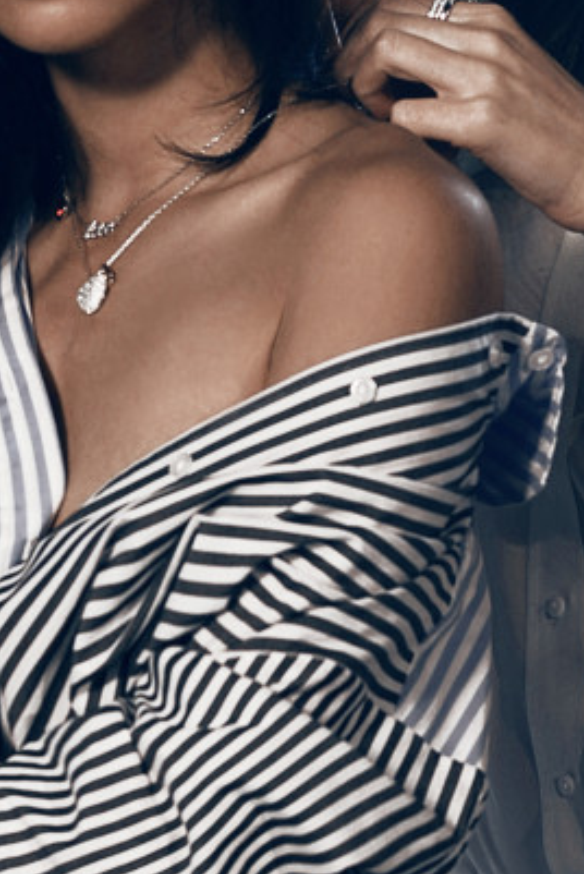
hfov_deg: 5.4
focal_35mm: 254
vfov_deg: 8.1
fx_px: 6170
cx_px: 364
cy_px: 456
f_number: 5.6
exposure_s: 1/200
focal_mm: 85
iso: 200
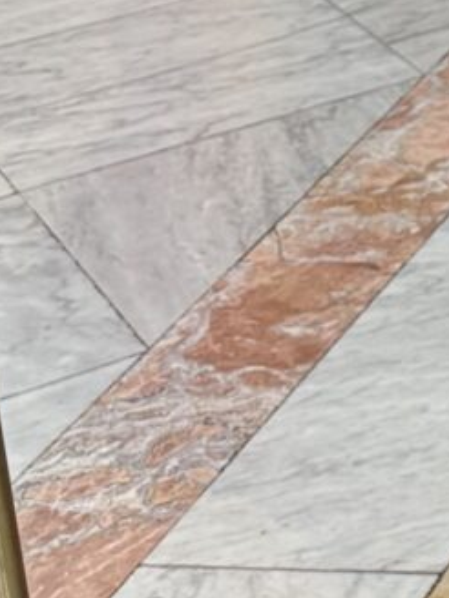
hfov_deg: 8.3
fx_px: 2594
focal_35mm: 150
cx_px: 1365
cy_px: -448
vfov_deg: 12.2
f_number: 1.78
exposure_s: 1/70
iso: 200
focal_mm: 6.76
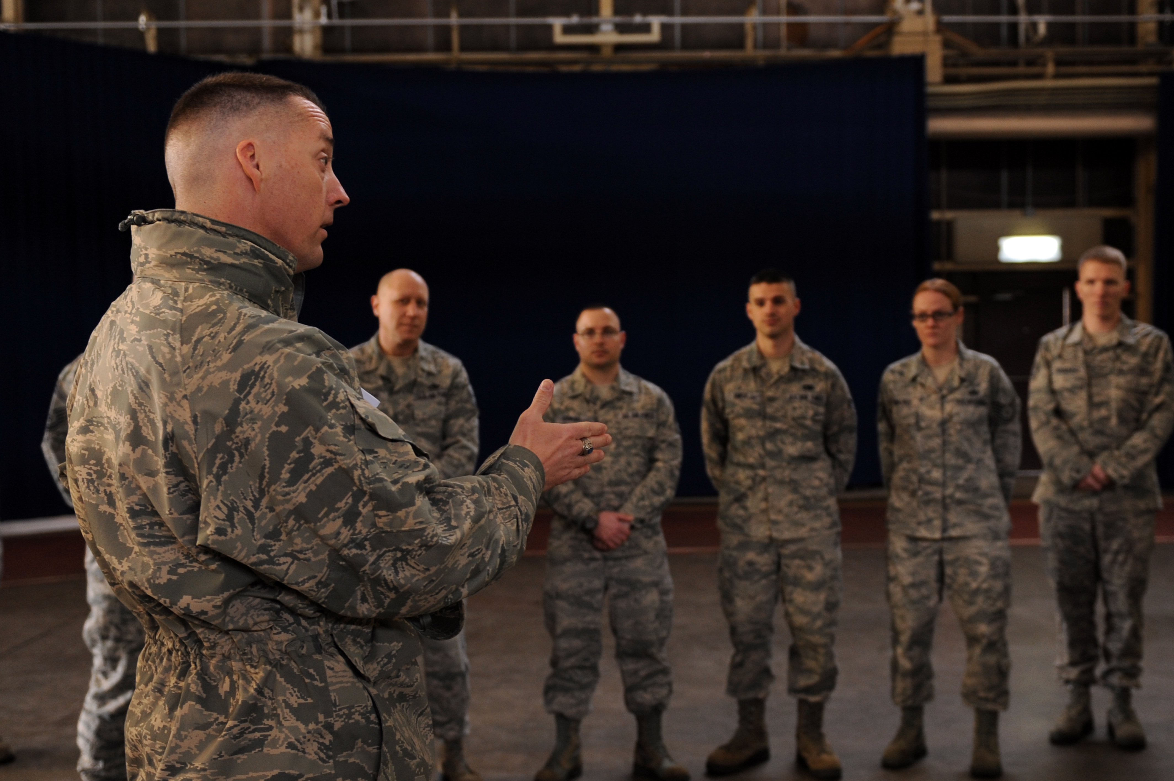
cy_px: 390
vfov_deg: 42.3
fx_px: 1010
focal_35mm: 31
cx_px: 587
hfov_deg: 60.3
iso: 640
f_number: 2.8
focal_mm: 31
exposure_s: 1/60
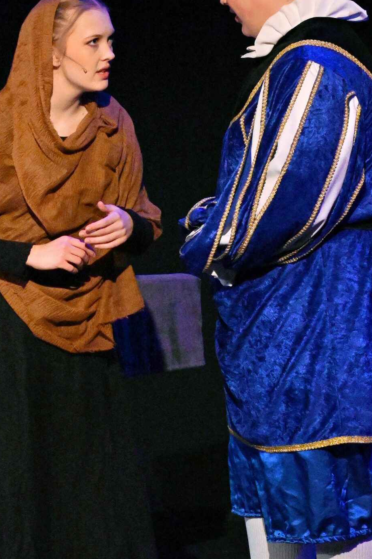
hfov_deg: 7.1
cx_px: 197
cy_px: 287
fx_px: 3009
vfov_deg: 10.6
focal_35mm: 194
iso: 6400
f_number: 9
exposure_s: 1/400
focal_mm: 70
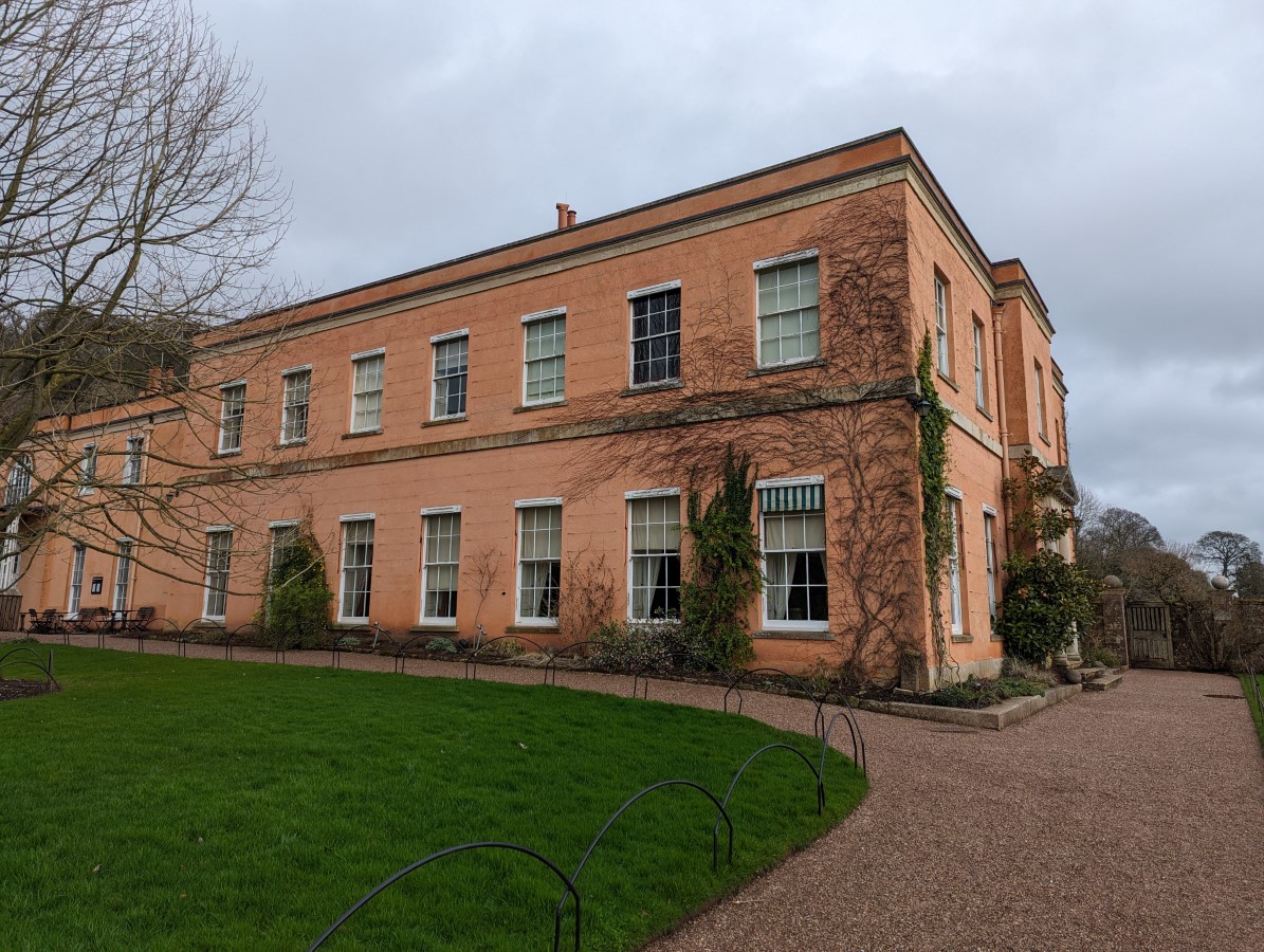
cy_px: 476
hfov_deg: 71.5
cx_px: 632
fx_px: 878
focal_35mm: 24
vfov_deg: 56.9
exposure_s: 1/1414
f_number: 1.85
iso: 46
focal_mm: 6.81
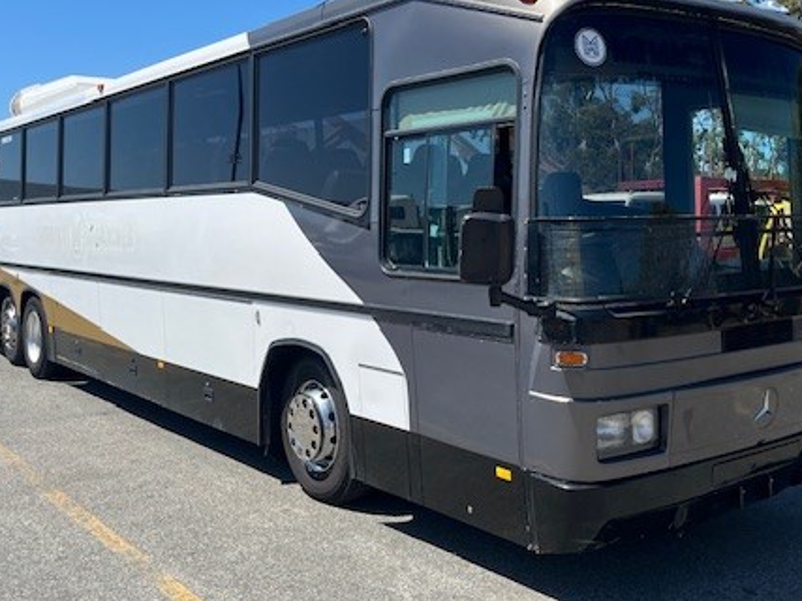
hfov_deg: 47.9
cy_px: 254
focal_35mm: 39
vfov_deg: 36.7
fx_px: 903
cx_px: 424
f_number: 1.6
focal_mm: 5.1
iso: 50
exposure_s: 1/3311
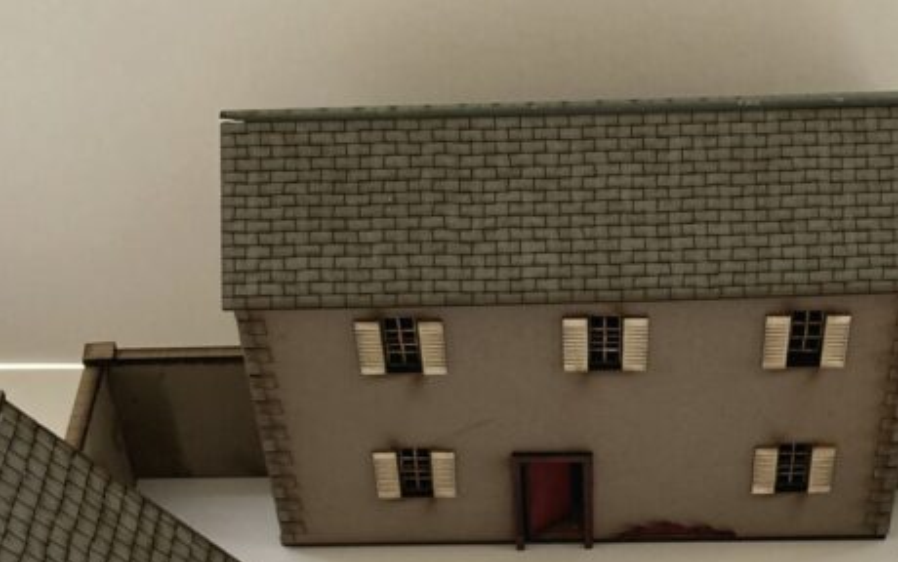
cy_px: 669
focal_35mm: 66
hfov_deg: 30.8
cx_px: 609
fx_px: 1616
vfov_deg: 18.7
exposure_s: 1/60
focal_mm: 3.99
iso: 80
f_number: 1.8
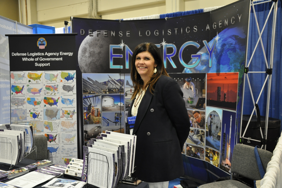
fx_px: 282
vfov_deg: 36.8
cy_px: 94
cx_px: 141
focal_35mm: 36
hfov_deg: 53.2
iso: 800
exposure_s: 1/40
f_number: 3.8
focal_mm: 24
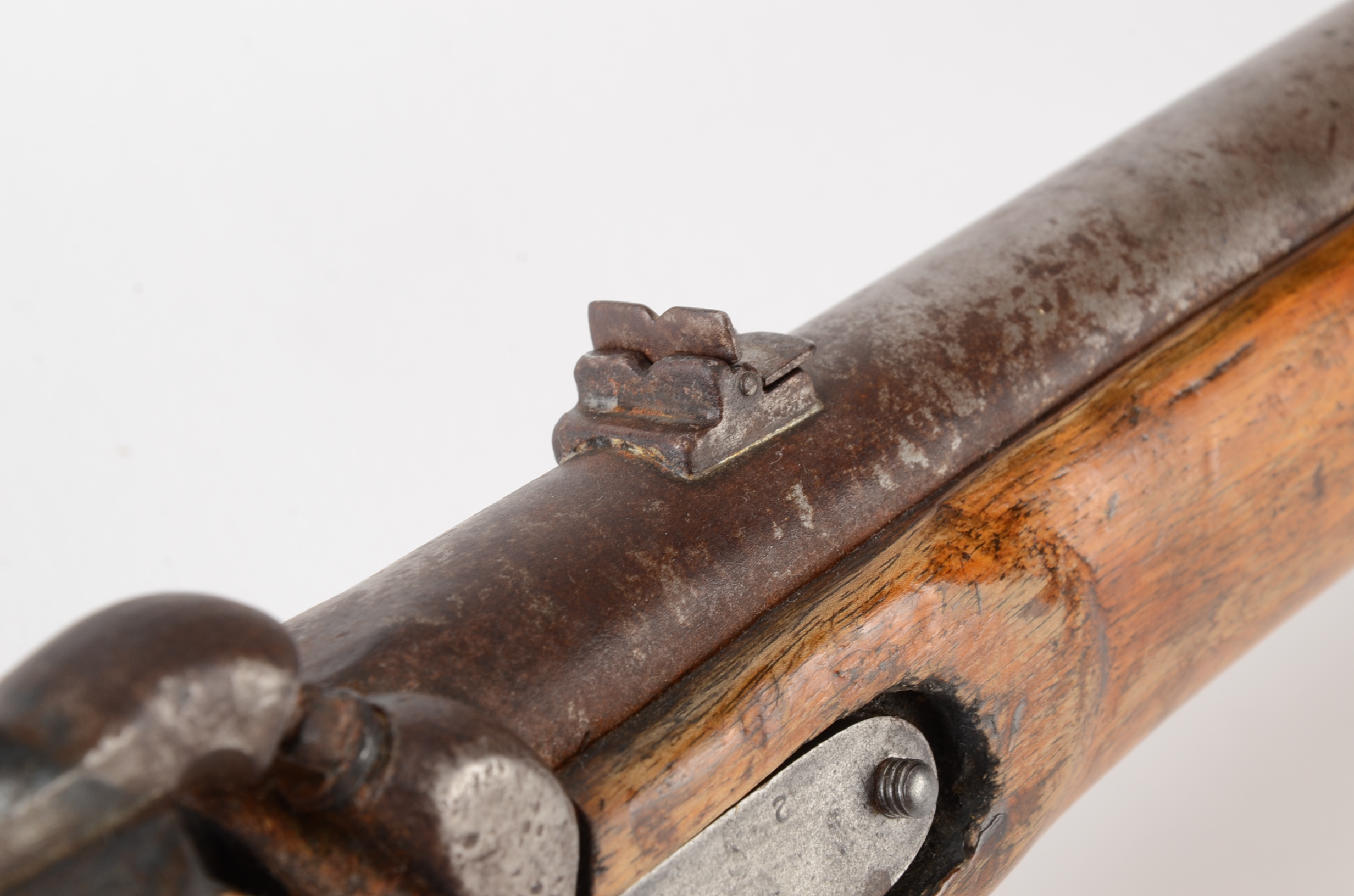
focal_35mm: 158
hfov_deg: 13.1
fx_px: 5911
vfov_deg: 8.7
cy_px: 448
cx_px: 677
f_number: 11
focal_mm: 105
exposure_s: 1/125
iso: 200
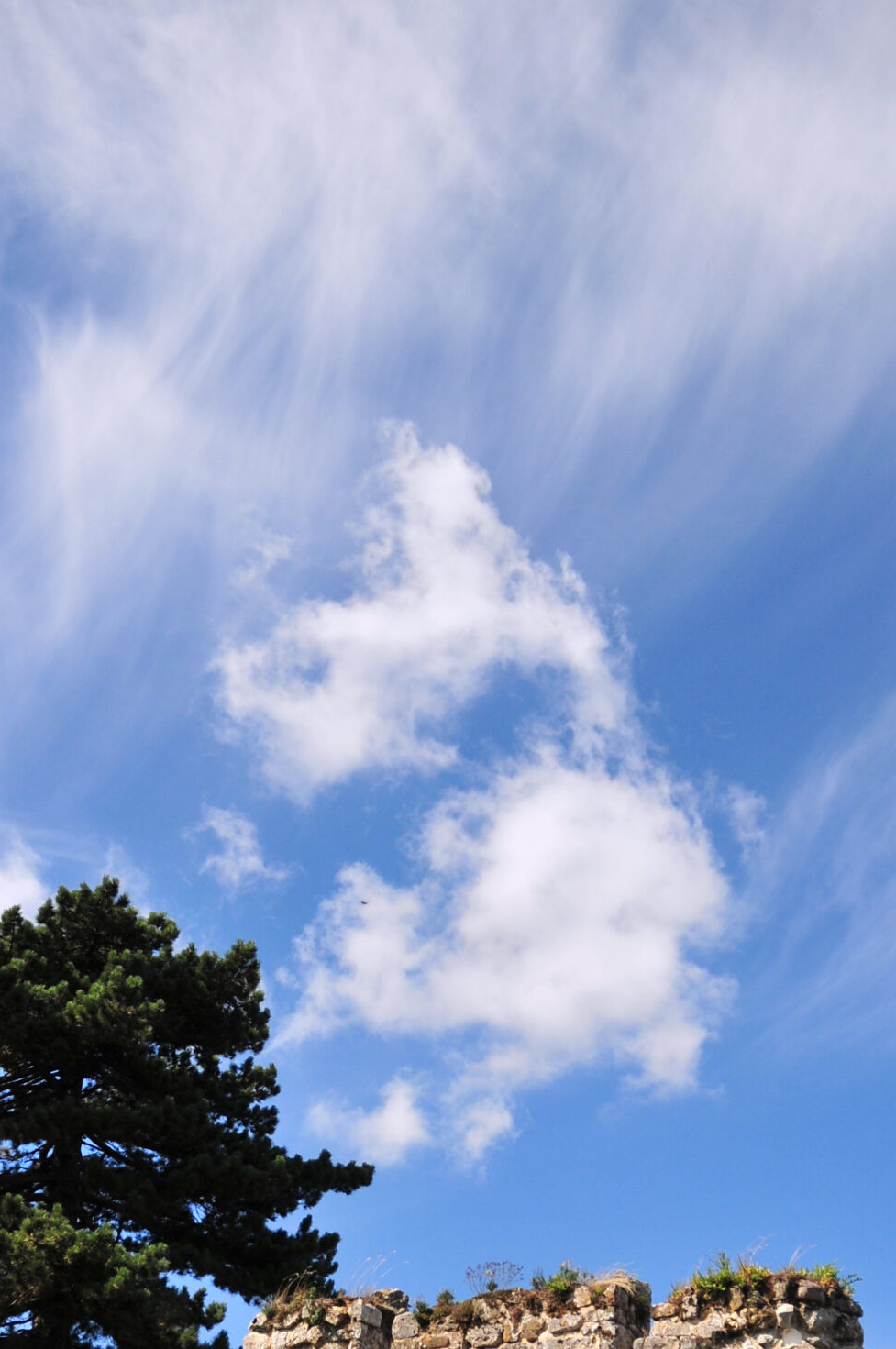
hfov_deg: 28.6
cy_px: 1101
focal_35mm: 47
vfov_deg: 40.1
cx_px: 437
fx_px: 1759
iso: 200
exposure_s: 1/2500
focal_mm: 18
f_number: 4
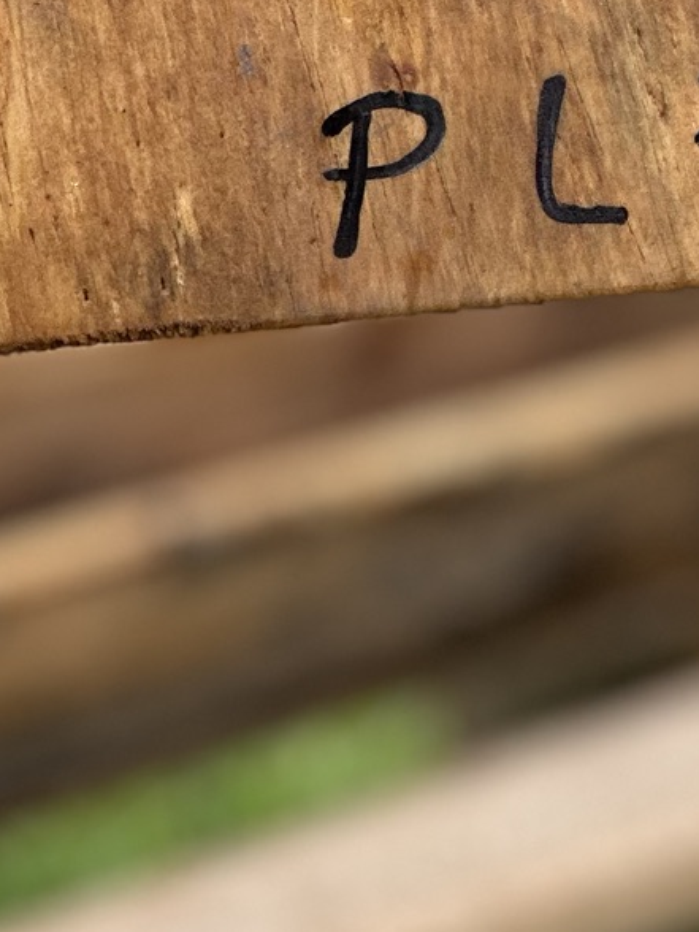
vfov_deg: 7.5
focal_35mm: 262
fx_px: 7054
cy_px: -276
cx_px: 934
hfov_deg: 5.6
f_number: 2.8
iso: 40
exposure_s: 1/121
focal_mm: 9
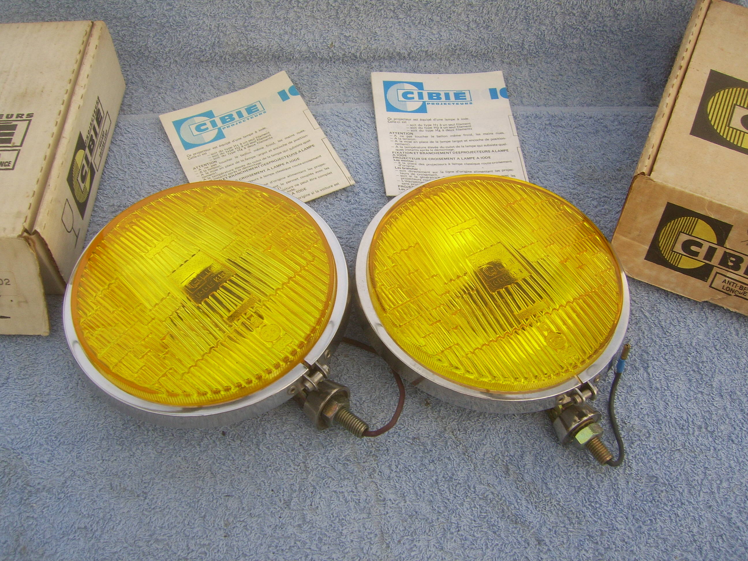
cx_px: 374
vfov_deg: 37.7
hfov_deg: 49.0
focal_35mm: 38
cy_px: 280
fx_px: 821
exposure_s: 1/100
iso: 50
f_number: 4.5
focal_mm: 7.8
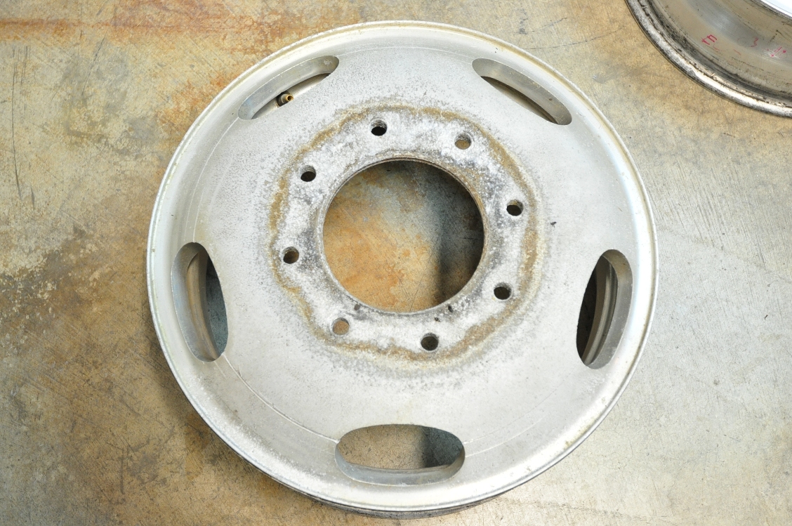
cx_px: 396
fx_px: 956
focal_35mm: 44
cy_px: 263
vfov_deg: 30.8
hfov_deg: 45.0
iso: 800
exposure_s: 1/80
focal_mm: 29
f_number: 4
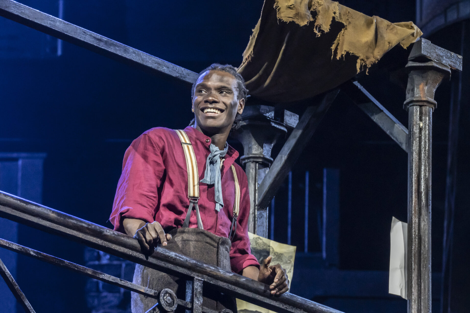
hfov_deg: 6.9
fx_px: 3916
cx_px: 235
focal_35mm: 300
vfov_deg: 4.6
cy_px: 156
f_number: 5
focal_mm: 200
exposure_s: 1/100
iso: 3200
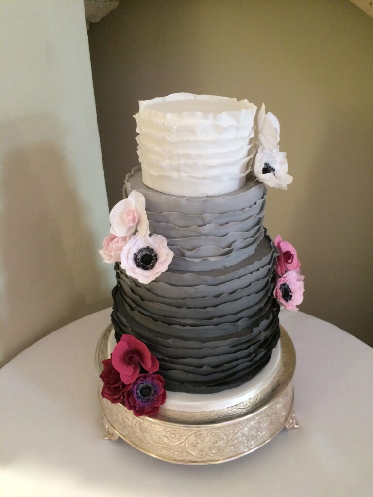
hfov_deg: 48.2
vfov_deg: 61.7
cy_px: 248
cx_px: 186
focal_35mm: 29
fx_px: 417
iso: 250
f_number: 2.2
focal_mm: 4.15
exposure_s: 1/20
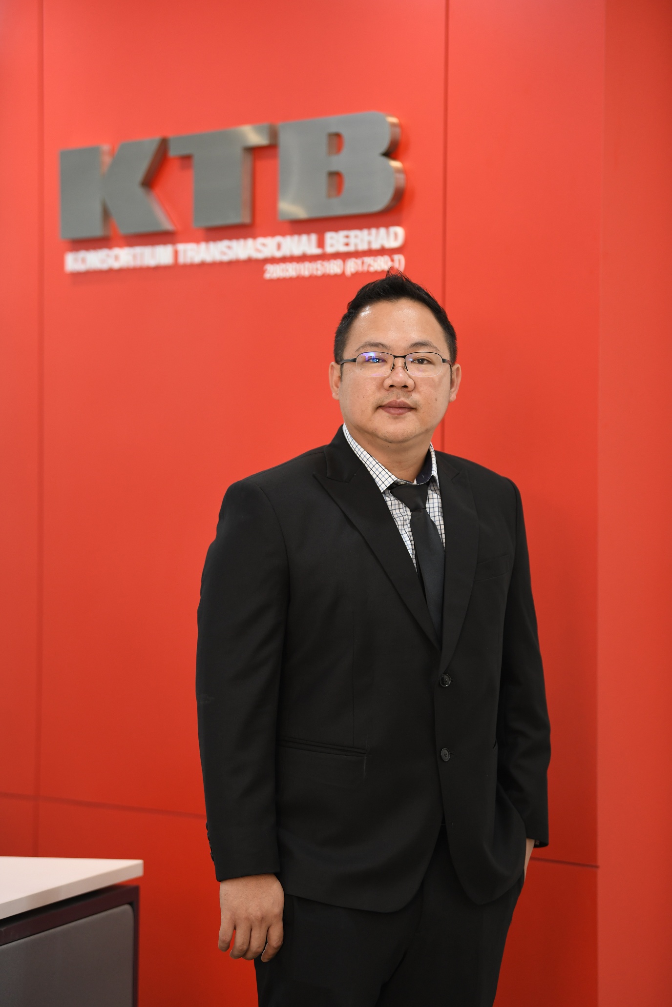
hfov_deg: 12.2
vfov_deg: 18.3
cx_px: 336
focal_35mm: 112
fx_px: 3136
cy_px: 504
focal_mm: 112
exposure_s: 1/160
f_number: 2.8
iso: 800
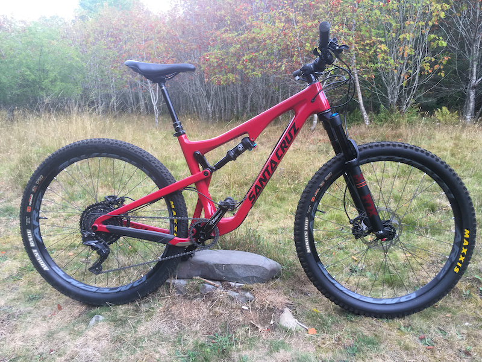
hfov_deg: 61.7
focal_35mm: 29
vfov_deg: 48.2
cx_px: 241
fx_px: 404
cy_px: 181
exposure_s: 1/100
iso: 32
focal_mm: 4.15
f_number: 2.2
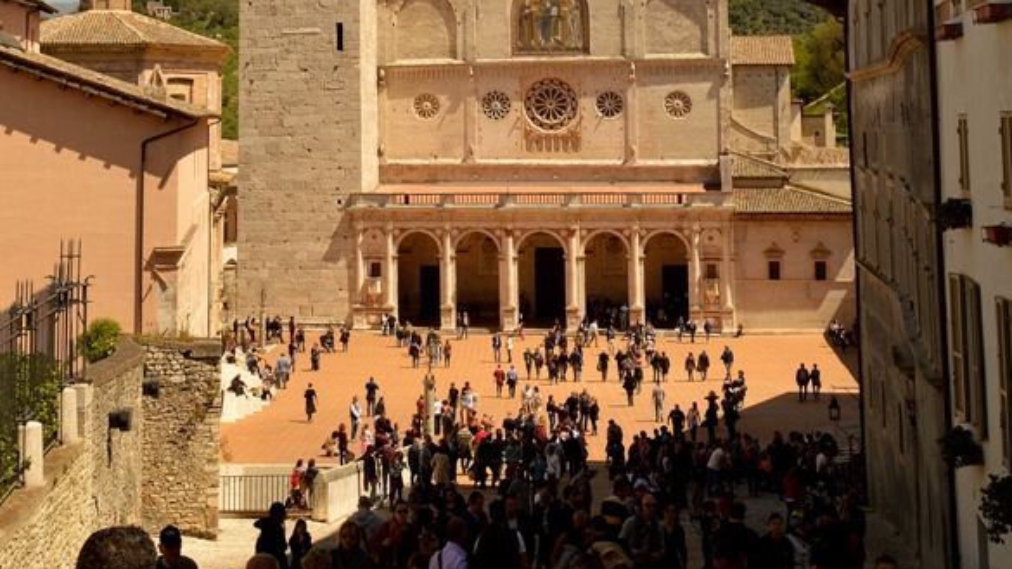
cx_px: 445
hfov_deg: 33.8
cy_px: -85
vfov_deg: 18.5
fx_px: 1664
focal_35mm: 62
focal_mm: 20
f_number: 11
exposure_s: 1/200
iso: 100
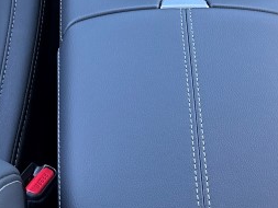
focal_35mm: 97
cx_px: 136
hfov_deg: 20.2
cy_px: -181
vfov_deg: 13.5
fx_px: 779
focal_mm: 6.86
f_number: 1.78
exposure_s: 1/107
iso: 100
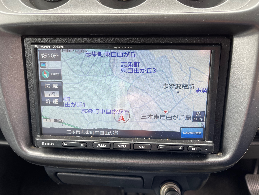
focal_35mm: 26
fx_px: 195
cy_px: 98
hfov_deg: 67.3
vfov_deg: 53.1
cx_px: 130
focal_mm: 5.1
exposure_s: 1/130
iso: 32
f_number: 1.6
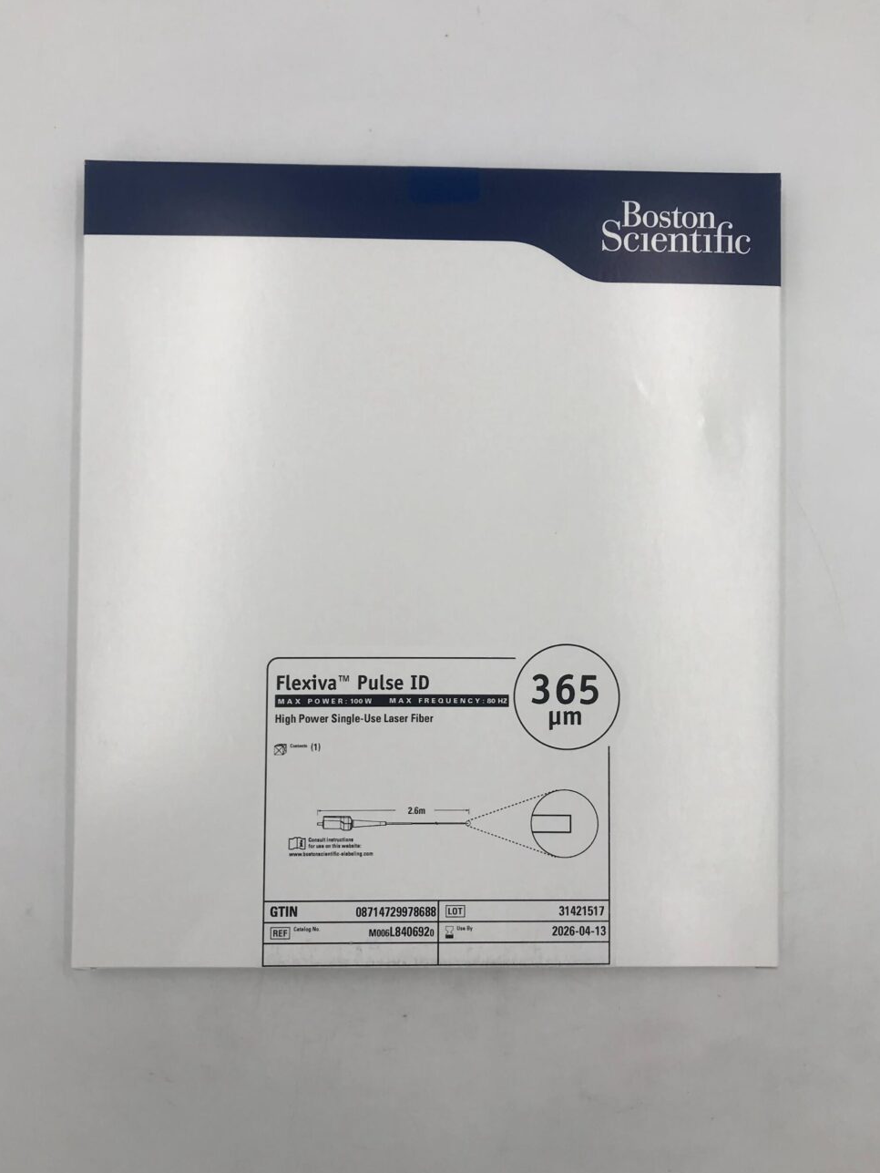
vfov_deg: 61.6
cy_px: 591
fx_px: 982
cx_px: 436
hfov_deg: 48.2
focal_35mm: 29
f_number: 1.8
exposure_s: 1/311
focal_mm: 3.99
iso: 20
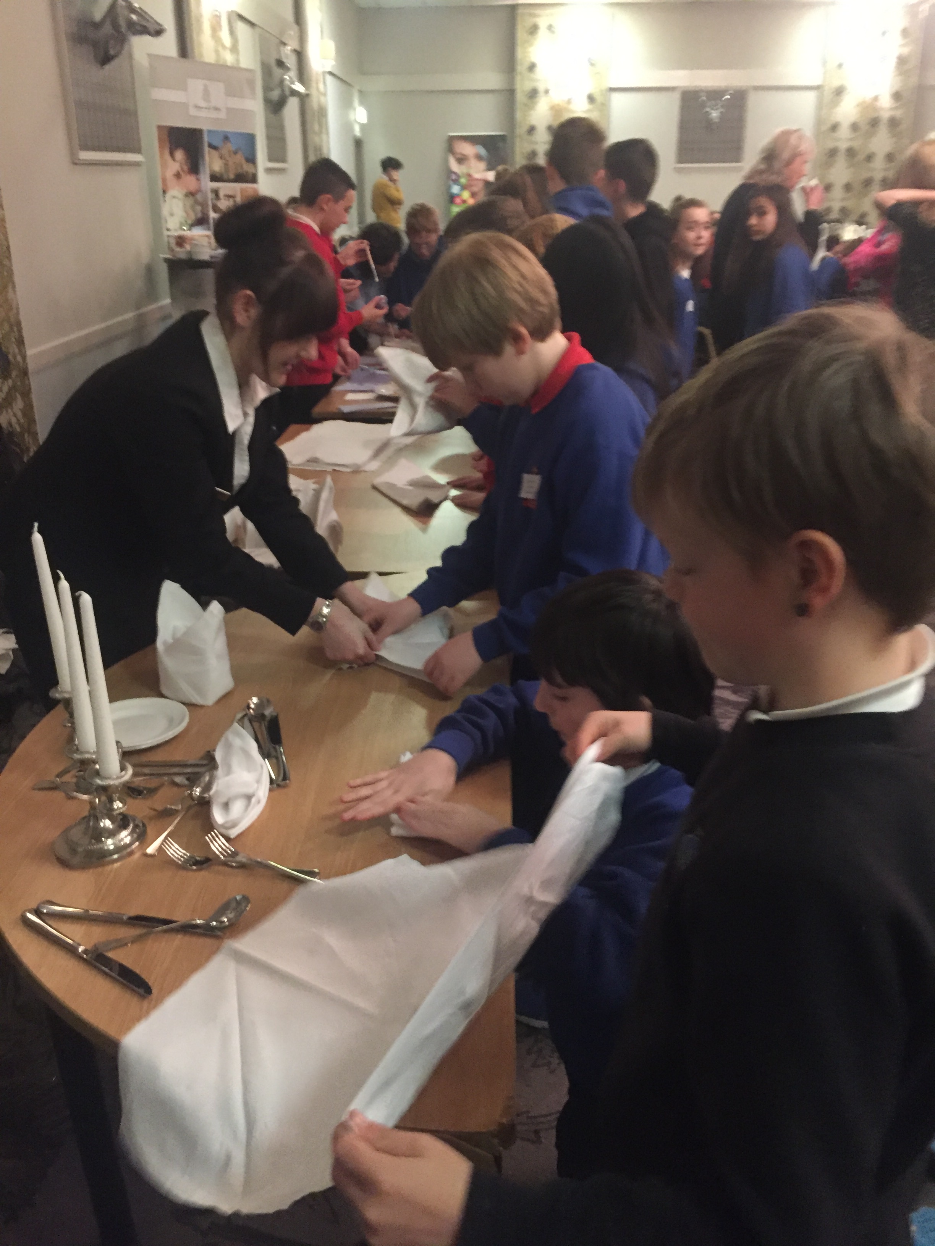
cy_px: 623
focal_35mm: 29
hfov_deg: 48.2
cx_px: 468
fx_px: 1044
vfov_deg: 61.7
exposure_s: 1/17
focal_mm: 4.15
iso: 320
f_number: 2.2
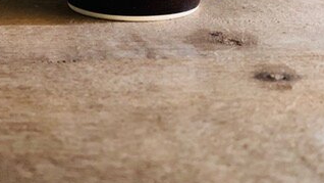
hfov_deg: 36.0
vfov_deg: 19.4
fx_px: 490
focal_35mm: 57
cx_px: 91
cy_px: -58
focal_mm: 4.25
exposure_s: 1/23
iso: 800
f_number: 1.8
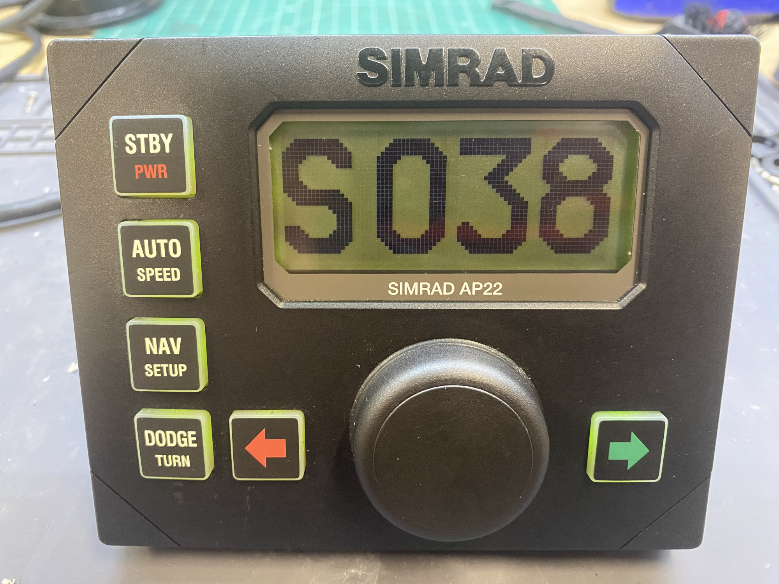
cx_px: 390
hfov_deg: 67.3
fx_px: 585
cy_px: 292
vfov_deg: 53.1
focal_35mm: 26
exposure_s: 1/60
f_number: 1.8
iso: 500
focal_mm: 4.25
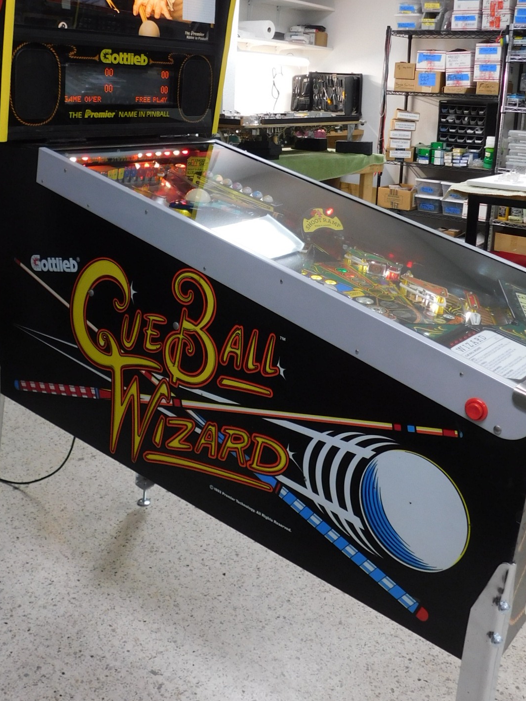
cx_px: 263
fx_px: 750
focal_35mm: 37
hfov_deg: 38.7
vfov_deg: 49.5
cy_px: 254
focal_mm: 4
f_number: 3
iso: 125
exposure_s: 1/30
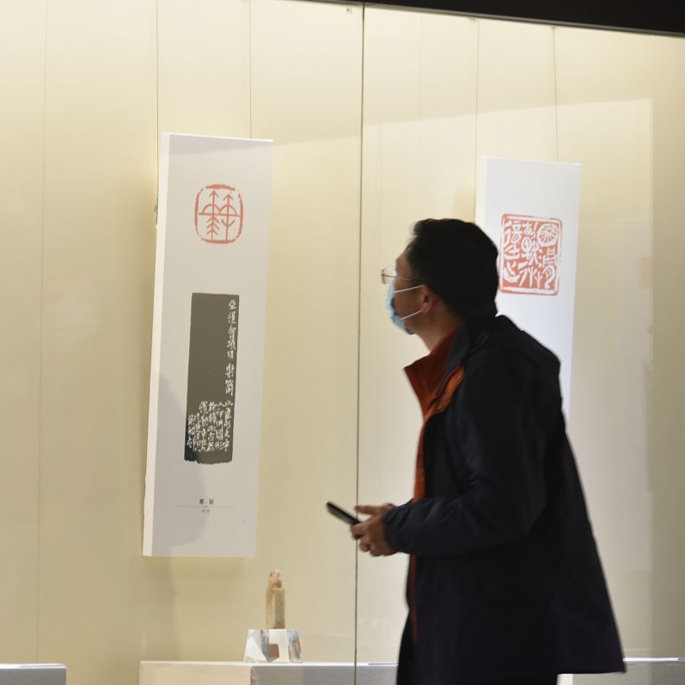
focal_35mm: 192
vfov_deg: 9.1
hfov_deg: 9.1
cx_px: 229
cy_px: 342
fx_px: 4299
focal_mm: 150
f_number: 8
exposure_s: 1/15
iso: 1250
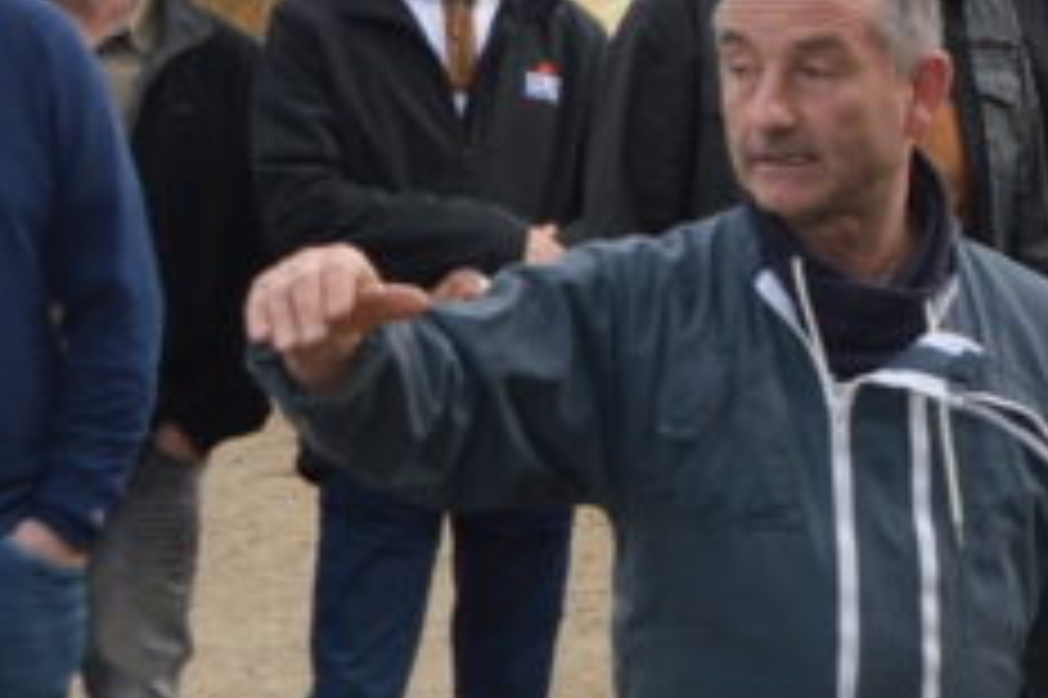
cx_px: 1723
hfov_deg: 9.6
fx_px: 6030
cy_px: 426
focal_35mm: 207
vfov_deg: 6.6
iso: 100
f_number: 7.1
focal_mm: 21
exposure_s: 1/200
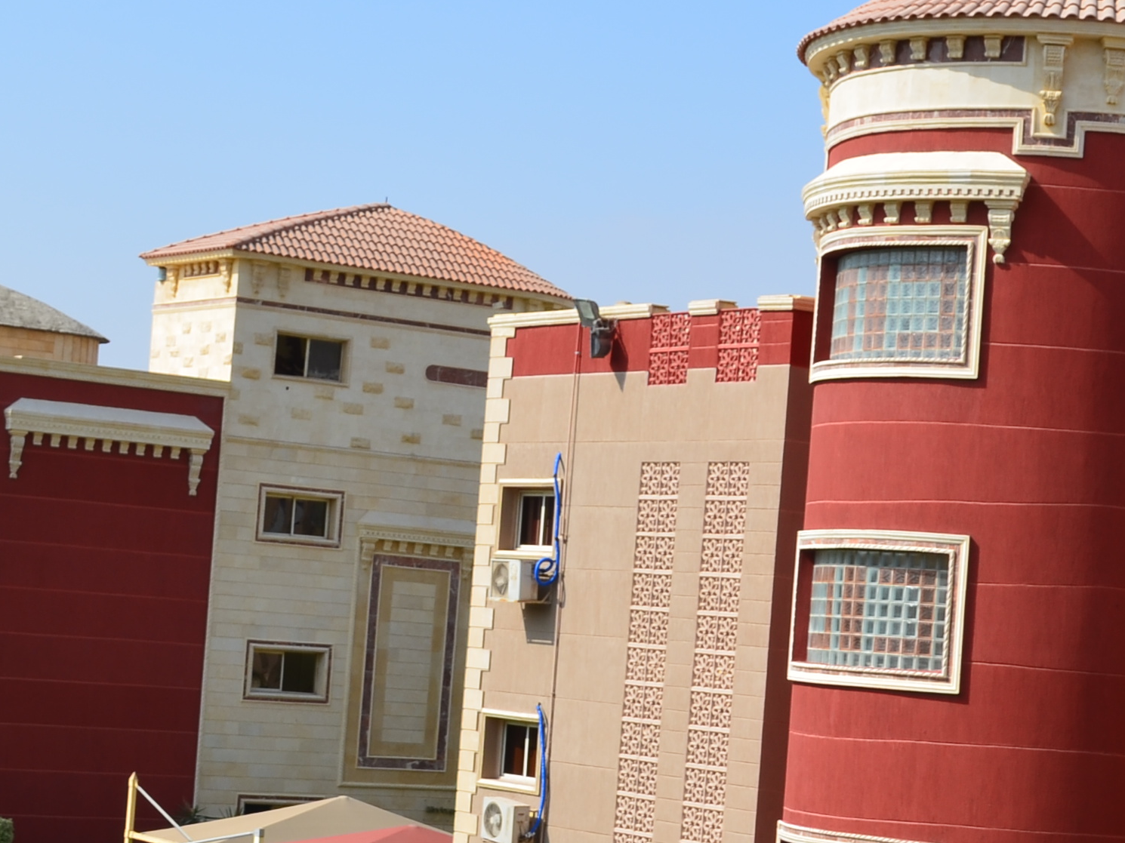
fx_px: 3249
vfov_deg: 14.7
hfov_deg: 19.5
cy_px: 612
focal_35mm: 100
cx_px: 844
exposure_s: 1/125
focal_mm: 28
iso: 110
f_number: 11
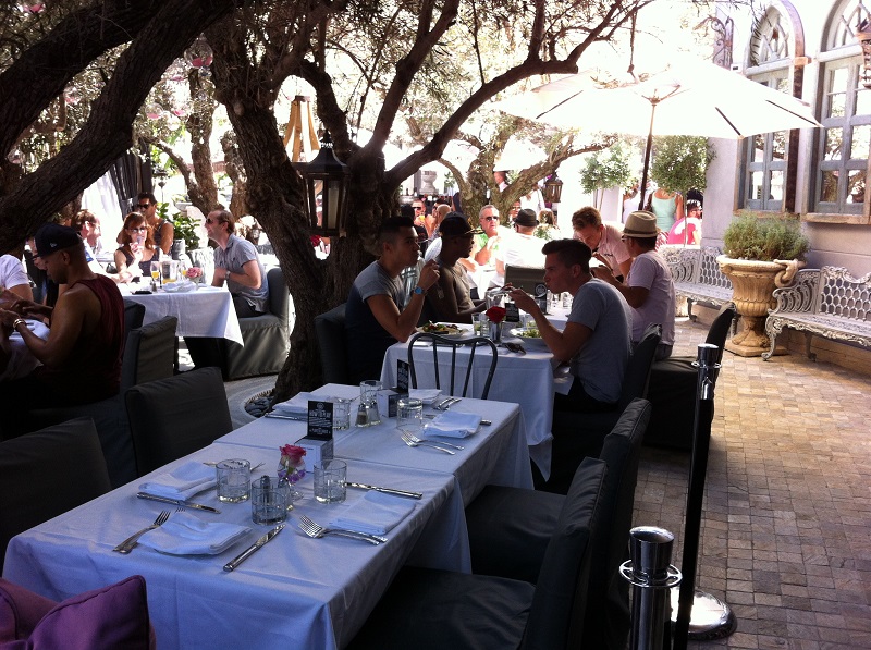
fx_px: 879
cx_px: 436
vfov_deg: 40.6
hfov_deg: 52.7
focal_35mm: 35
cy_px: 325
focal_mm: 3.85
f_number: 2.8
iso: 100
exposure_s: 1/60
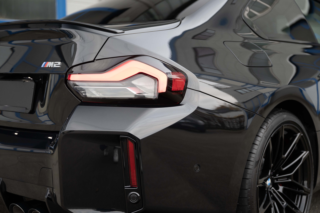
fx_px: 435
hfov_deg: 40.4
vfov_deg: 27.5
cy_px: 106
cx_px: 160
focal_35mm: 49
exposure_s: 1/125
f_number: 2.8
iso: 640
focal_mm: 49
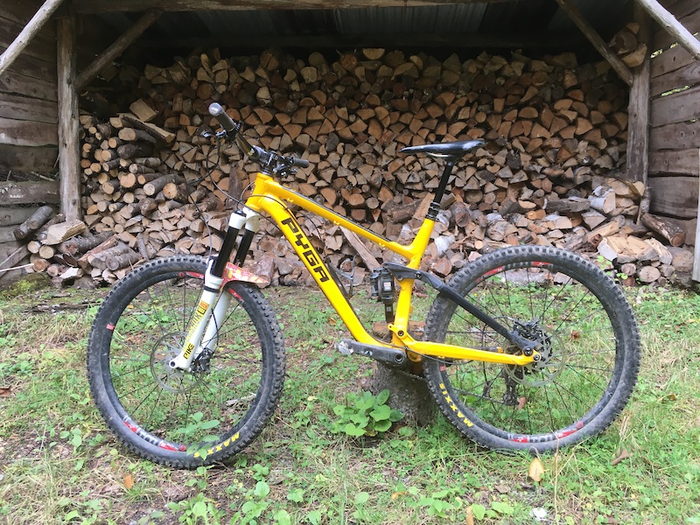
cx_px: 350
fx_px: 586
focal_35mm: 29
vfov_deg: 48.2
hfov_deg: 61.7
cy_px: 262
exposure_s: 1/40
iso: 32
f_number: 2.2
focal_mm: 4.15
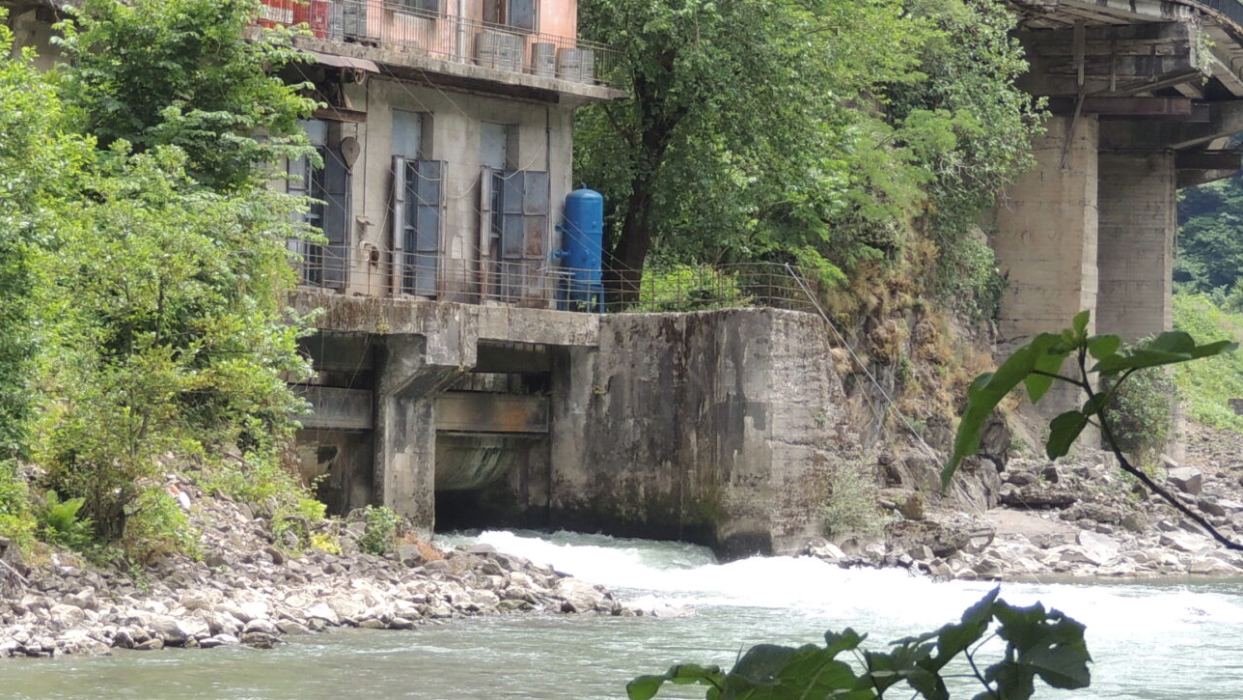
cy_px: 214
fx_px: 6066
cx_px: 574
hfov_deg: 11.7
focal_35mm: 184
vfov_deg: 6.6
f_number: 4
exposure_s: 1/200
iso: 100
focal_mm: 15.1
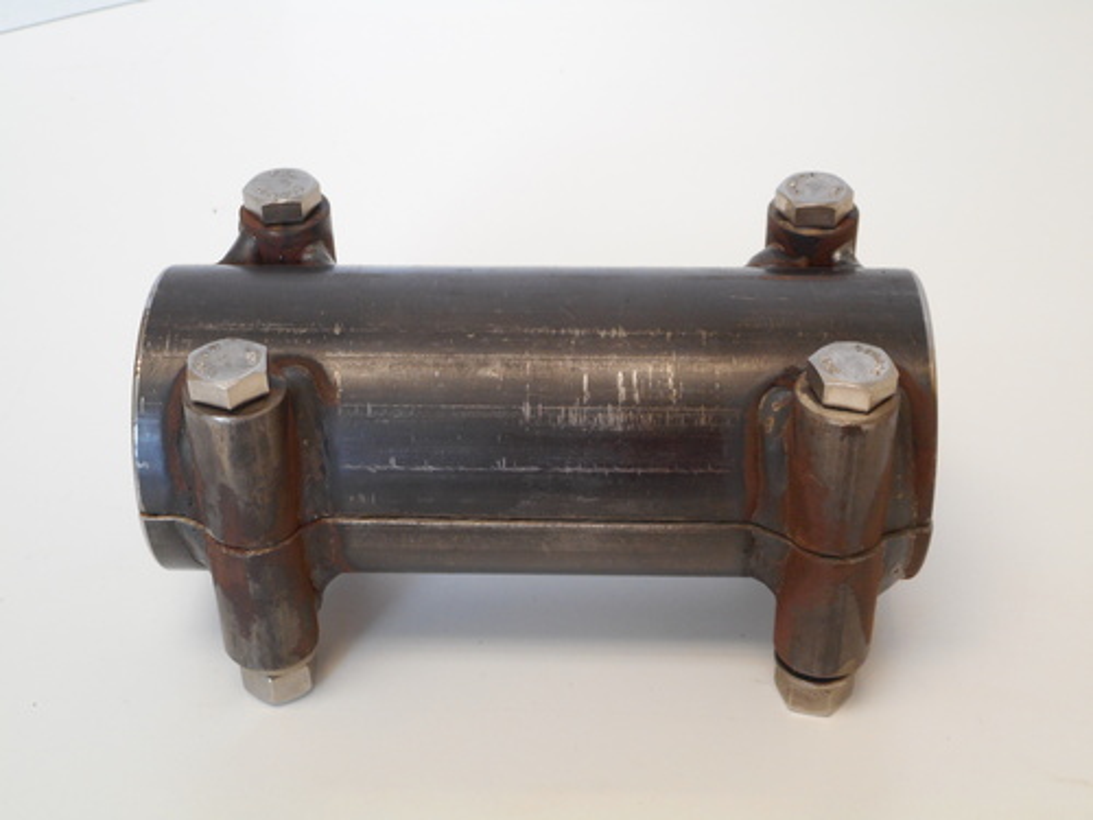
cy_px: 410
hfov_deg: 32.7
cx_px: 546
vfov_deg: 24.8
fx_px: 1863
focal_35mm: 59
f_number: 5.1
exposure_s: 1/30
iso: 220
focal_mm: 10.5
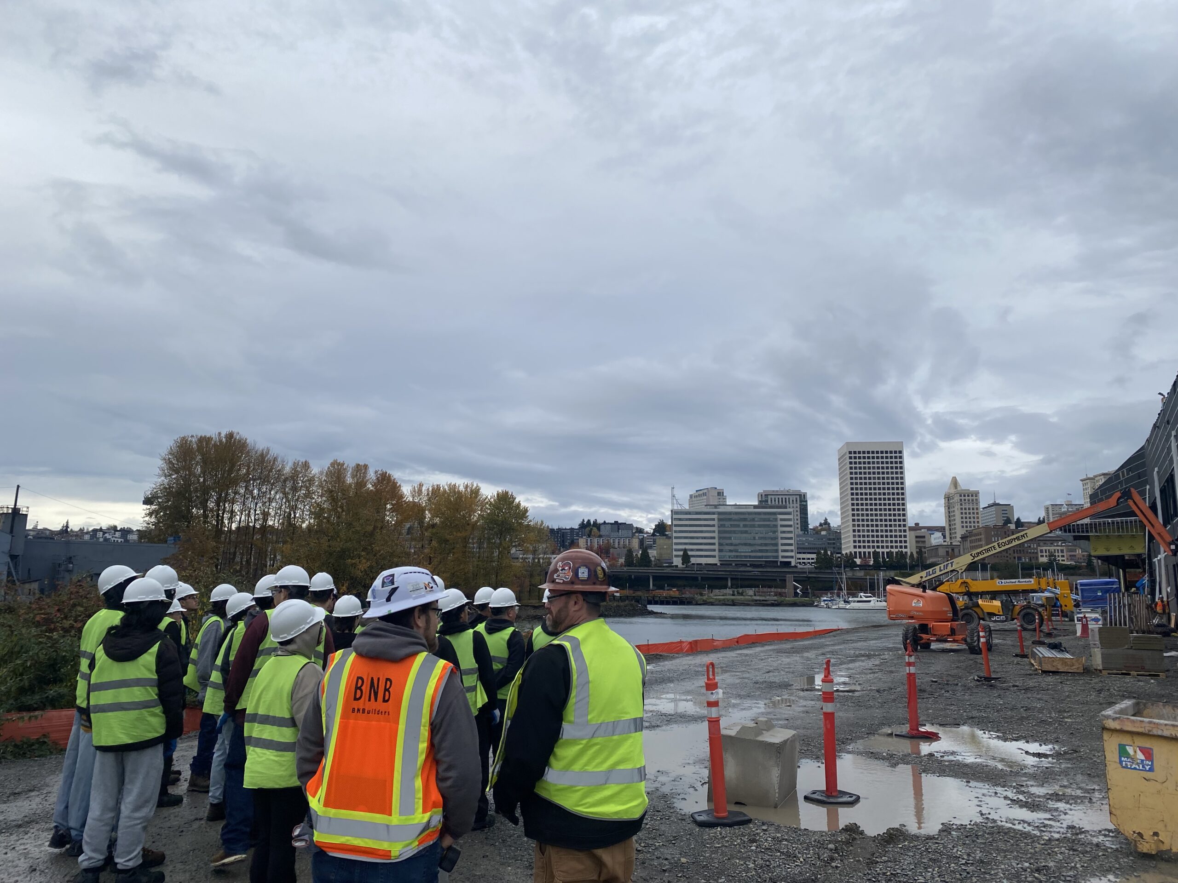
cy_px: 442
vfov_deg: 53.1
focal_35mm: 26
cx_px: 589
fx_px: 885
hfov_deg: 67.3
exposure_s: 1/3040
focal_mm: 4.25
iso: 32
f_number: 1.8
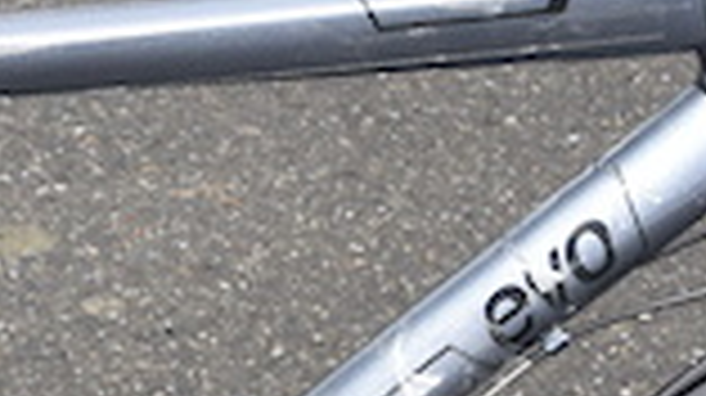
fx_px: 3591
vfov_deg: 6.3
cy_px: 434
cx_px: -117
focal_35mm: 192
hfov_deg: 11.0
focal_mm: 24
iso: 400
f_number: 5.6
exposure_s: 1/125
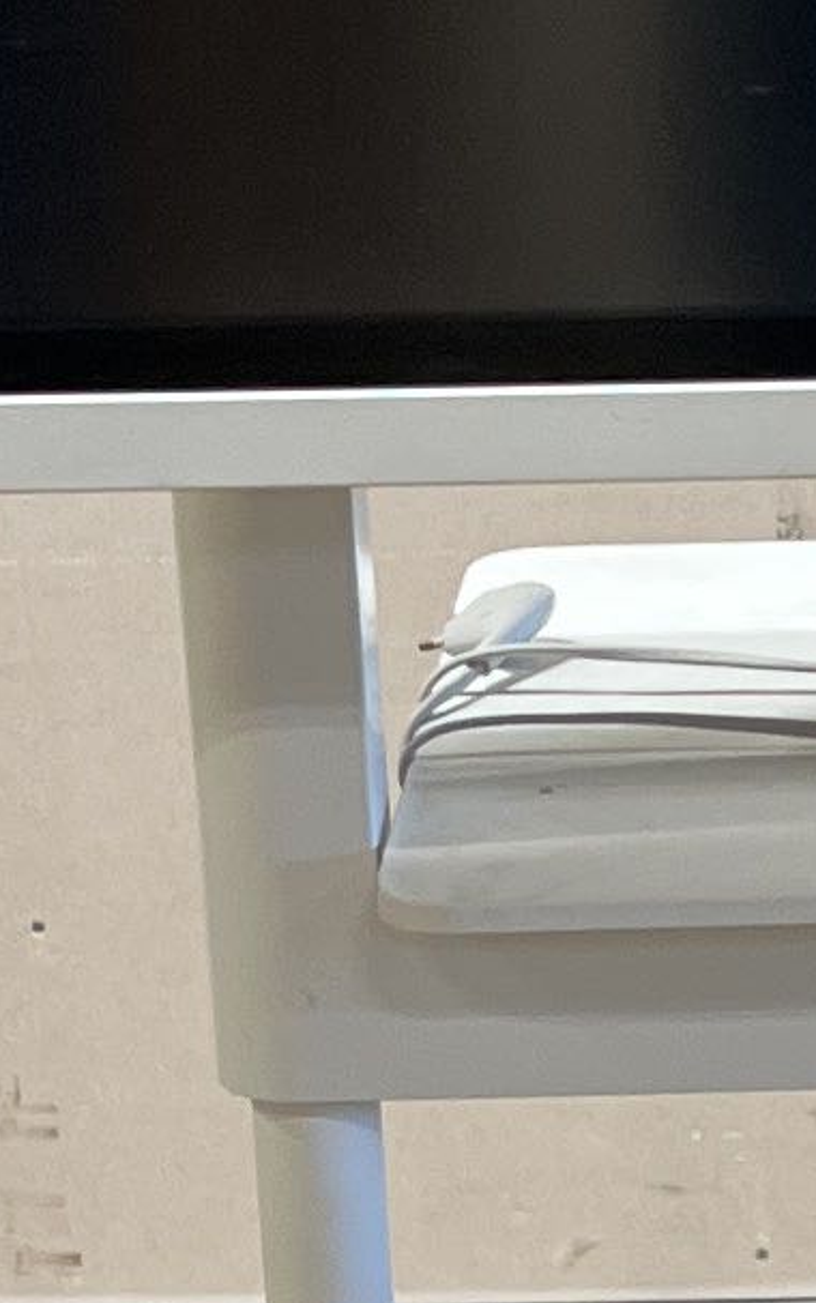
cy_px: 820
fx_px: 6504
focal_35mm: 183
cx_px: 1168
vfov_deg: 11.4
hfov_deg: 7.1
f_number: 1.5
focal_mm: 5.7
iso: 125
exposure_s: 1/50
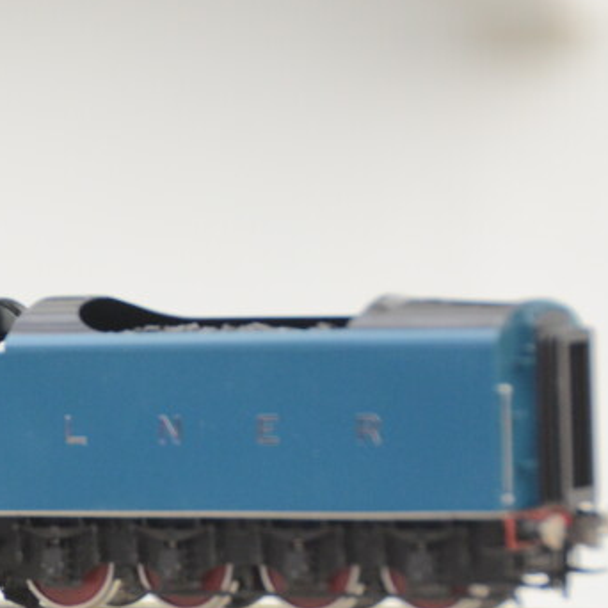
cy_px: 425
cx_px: -192
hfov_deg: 5.6
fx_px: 6200
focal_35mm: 312
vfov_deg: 5.6
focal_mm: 82
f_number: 5
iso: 900
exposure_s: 1/125
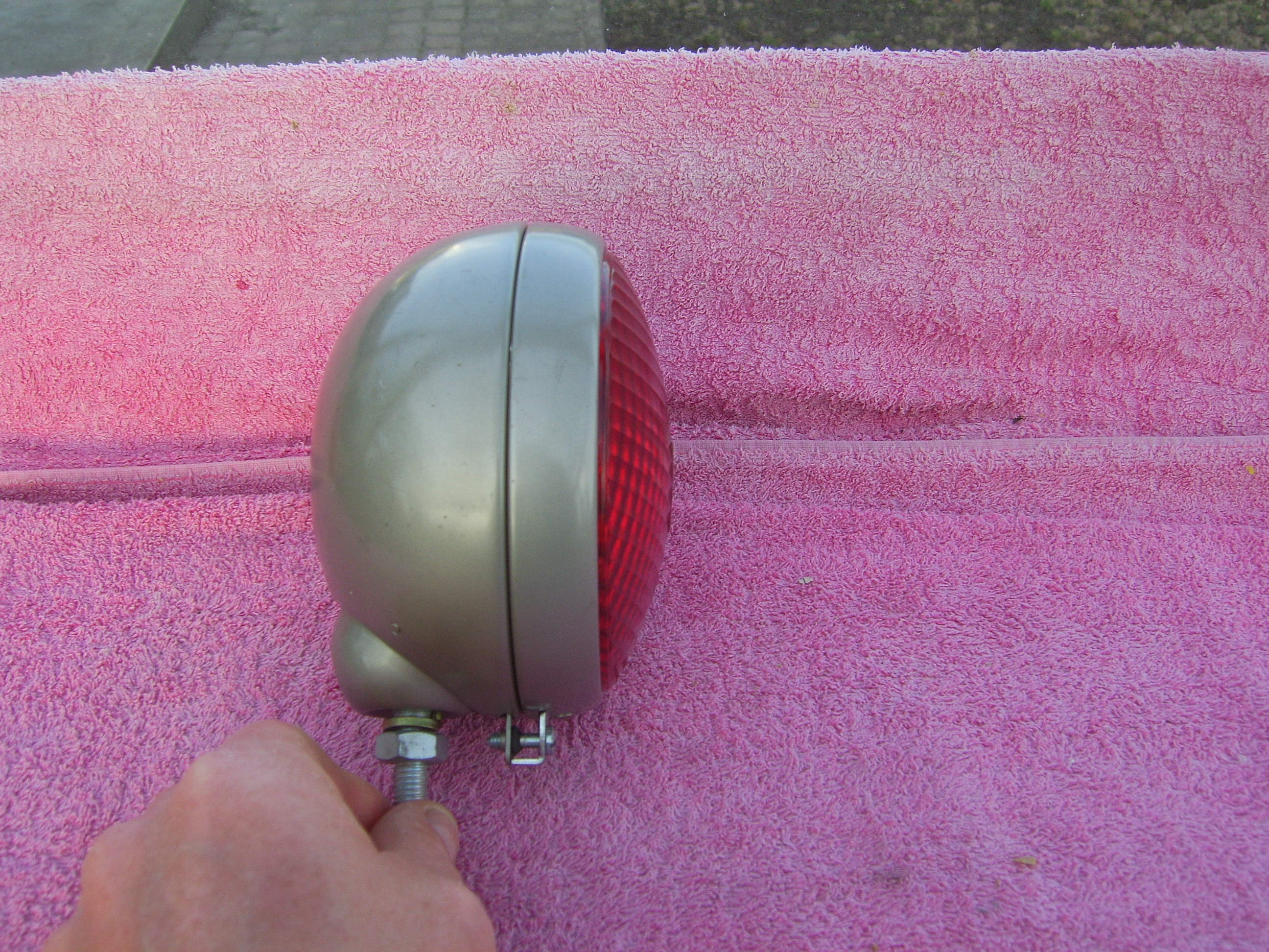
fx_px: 1393
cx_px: 634
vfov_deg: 37.7
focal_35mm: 38
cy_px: 476
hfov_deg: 49.0
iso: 50
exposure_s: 1/80
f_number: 3.5
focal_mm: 7.8
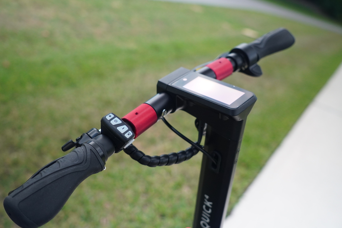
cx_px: 168
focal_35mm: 42
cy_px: 113
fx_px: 394
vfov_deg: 32.3
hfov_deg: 46.9
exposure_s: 1/50
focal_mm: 27
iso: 800
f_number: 2.8
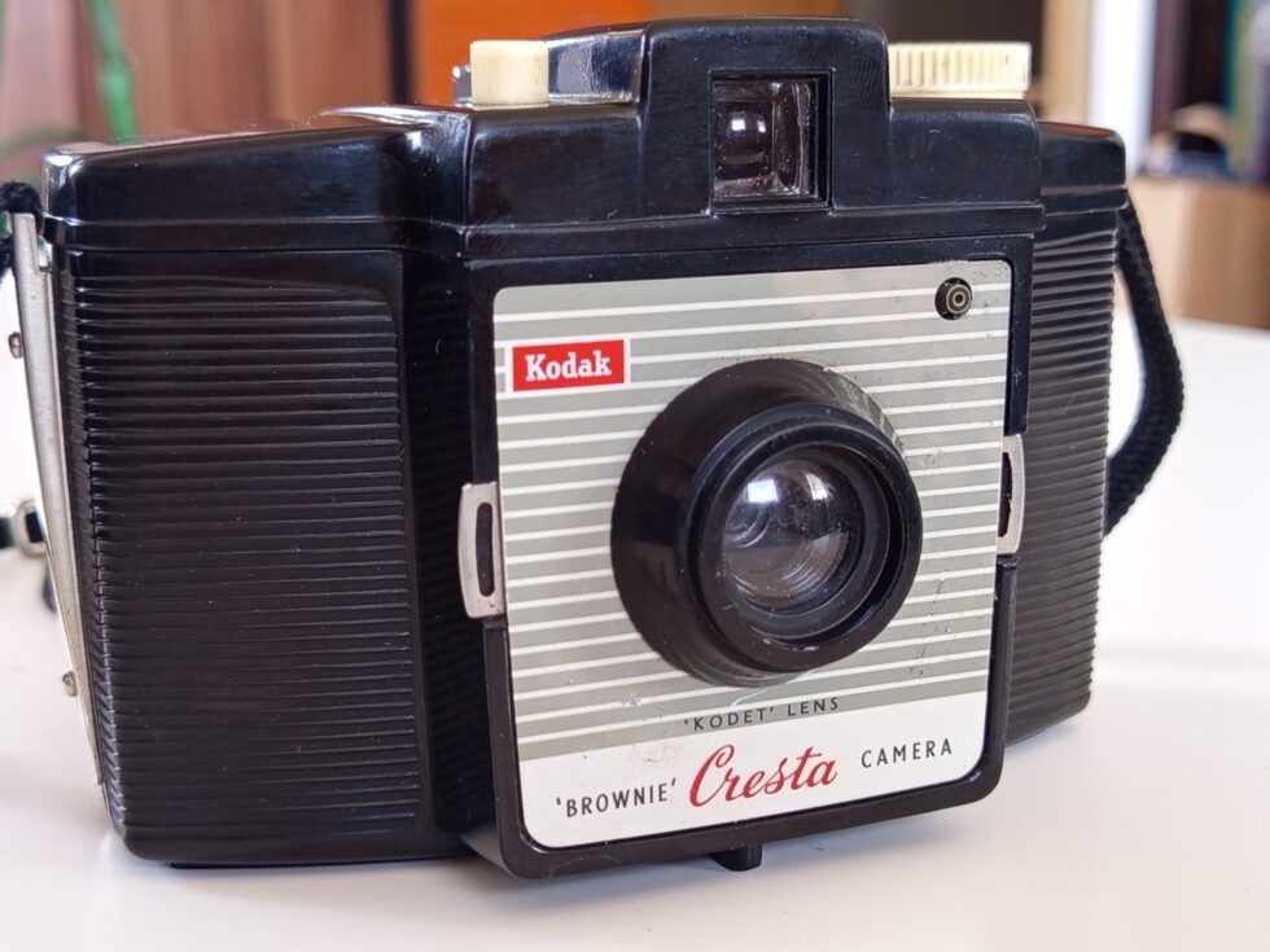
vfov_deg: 30.3
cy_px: 476
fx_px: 1761
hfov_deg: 39.7
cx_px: 635
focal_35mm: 48
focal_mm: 5.24
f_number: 1.7
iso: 332
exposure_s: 1/33.3
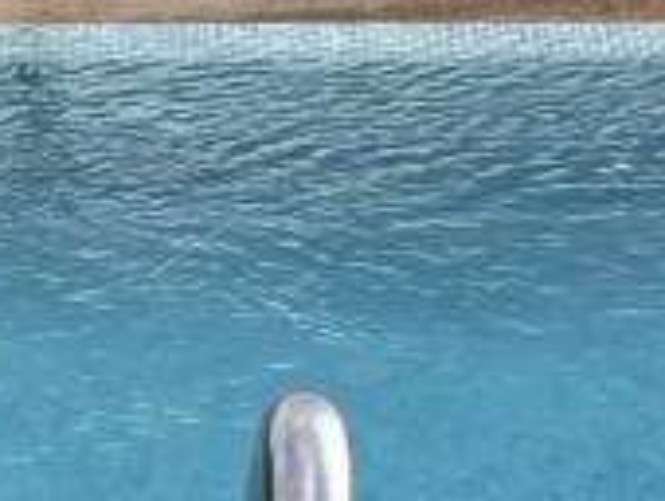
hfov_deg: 10.8
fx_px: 3521
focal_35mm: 183
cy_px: 791
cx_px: 293
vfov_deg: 7.9
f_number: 1.6
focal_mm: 4.2
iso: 32
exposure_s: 1/2353
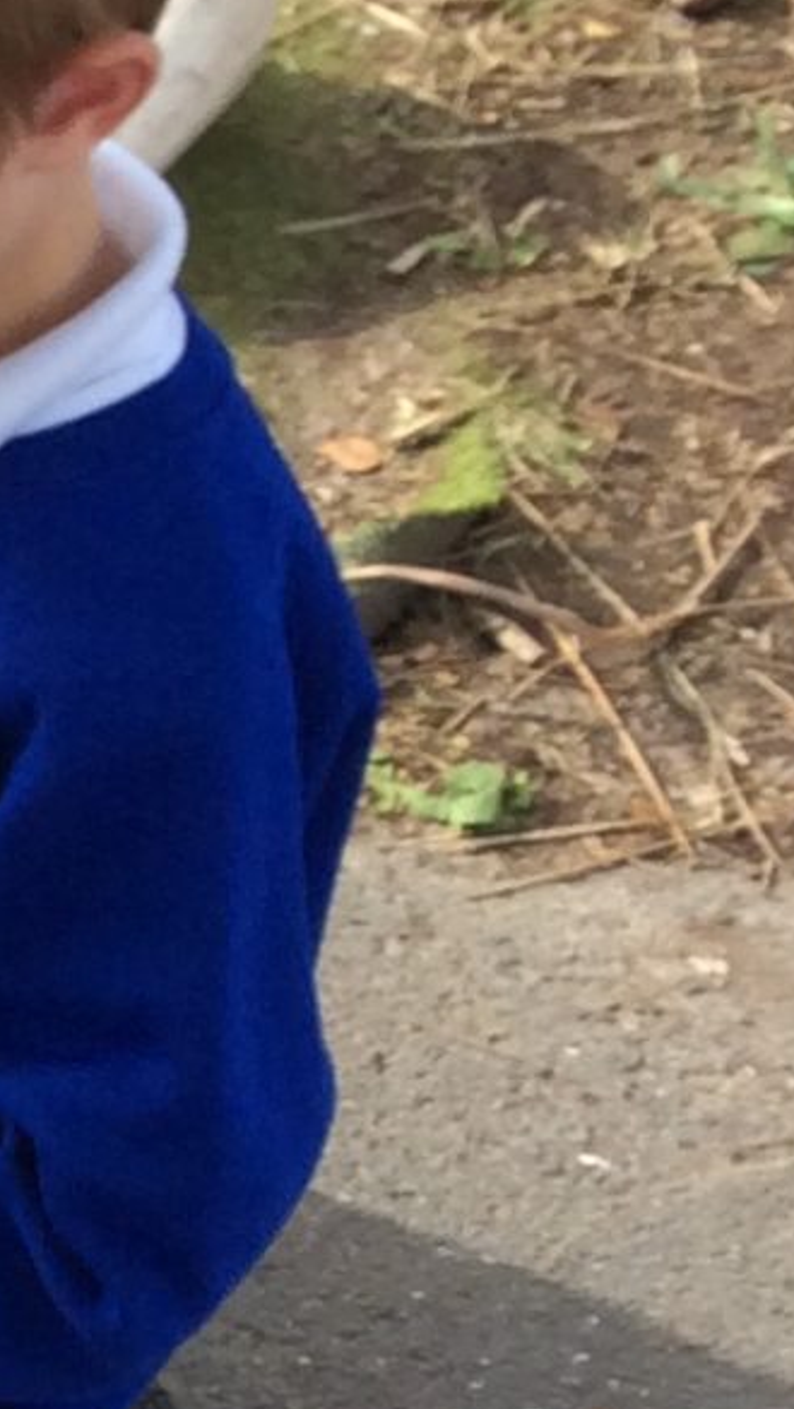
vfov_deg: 14.0
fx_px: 5684
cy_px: 1253
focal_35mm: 152
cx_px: -1266
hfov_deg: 7.4
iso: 32
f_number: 2.4
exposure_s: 1/379
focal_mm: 3.3
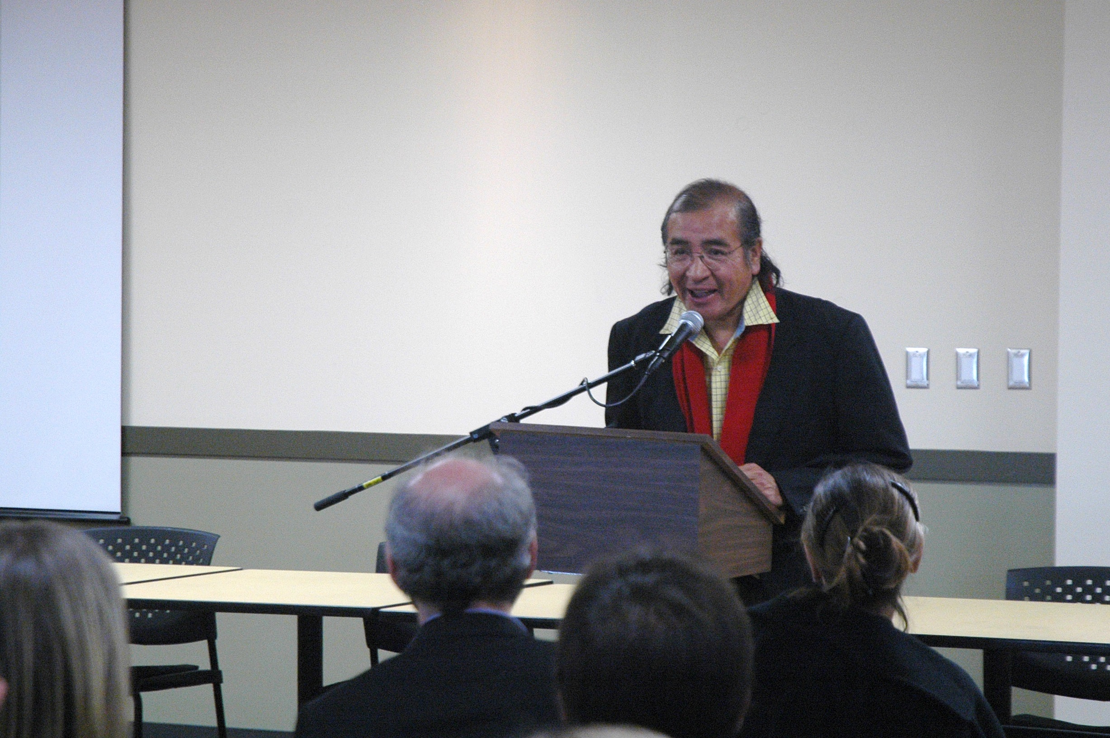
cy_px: 369
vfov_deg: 13.0
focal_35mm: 105
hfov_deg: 19.5
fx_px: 3235
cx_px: 555
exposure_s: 1/60
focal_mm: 70
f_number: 4.5
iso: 800
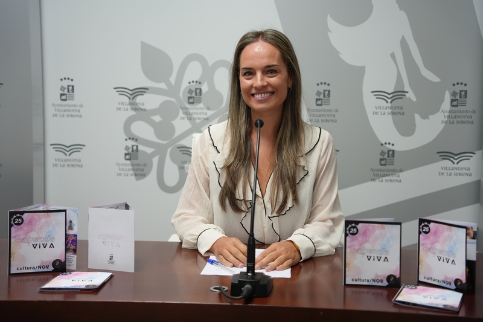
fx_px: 684
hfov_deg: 38.9
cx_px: 242
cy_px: 161
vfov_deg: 26.5
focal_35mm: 51
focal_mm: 51
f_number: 4
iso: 1250
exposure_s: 1/160
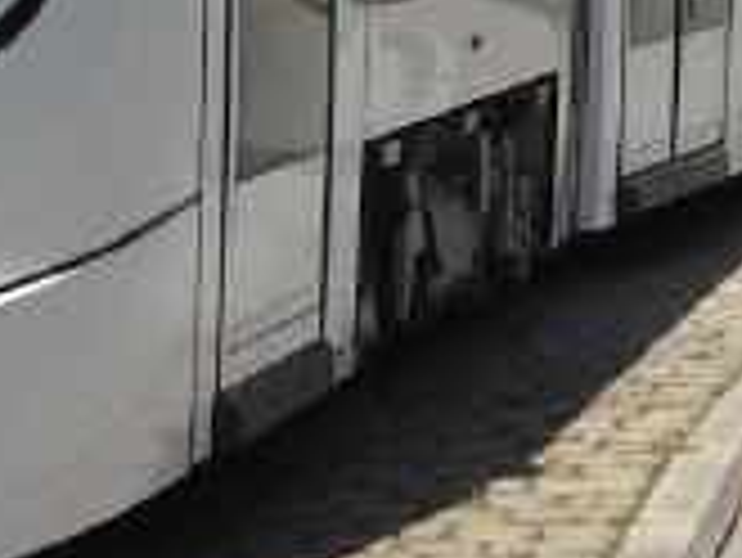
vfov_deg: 8.6
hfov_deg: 11.6
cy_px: -130
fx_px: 3647
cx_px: 400
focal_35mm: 170
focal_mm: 5.7
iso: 64
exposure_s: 1/284
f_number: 5.6
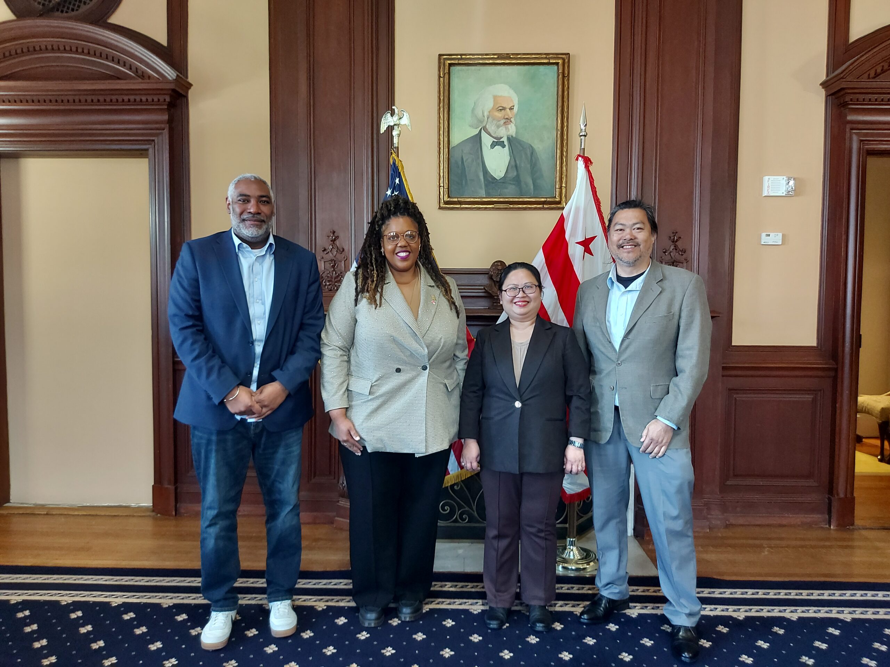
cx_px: 445
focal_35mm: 24
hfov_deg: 71.6
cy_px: 334
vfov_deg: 56.8
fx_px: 617
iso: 250
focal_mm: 5.23
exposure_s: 1/30
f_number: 1.8
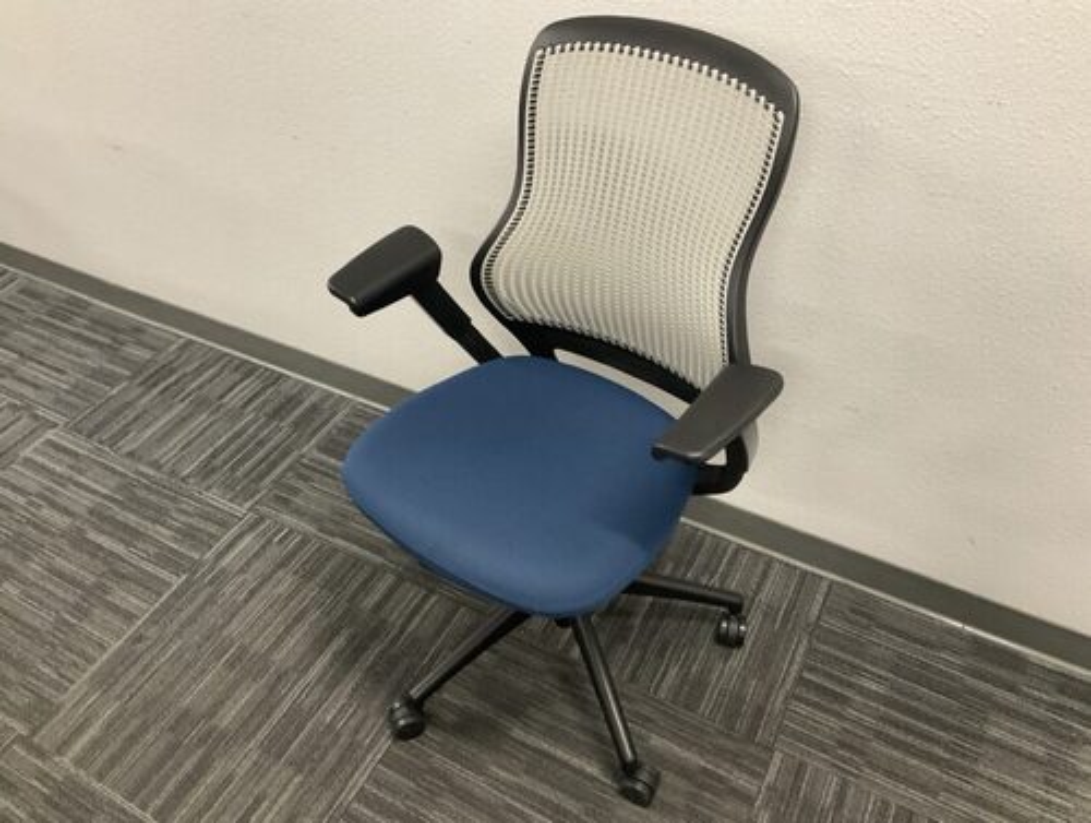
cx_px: 546
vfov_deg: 48.4
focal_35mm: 29
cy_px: 412
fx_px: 916
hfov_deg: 61.6
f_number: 1.8
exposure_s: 1/60
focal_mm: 3
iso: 200
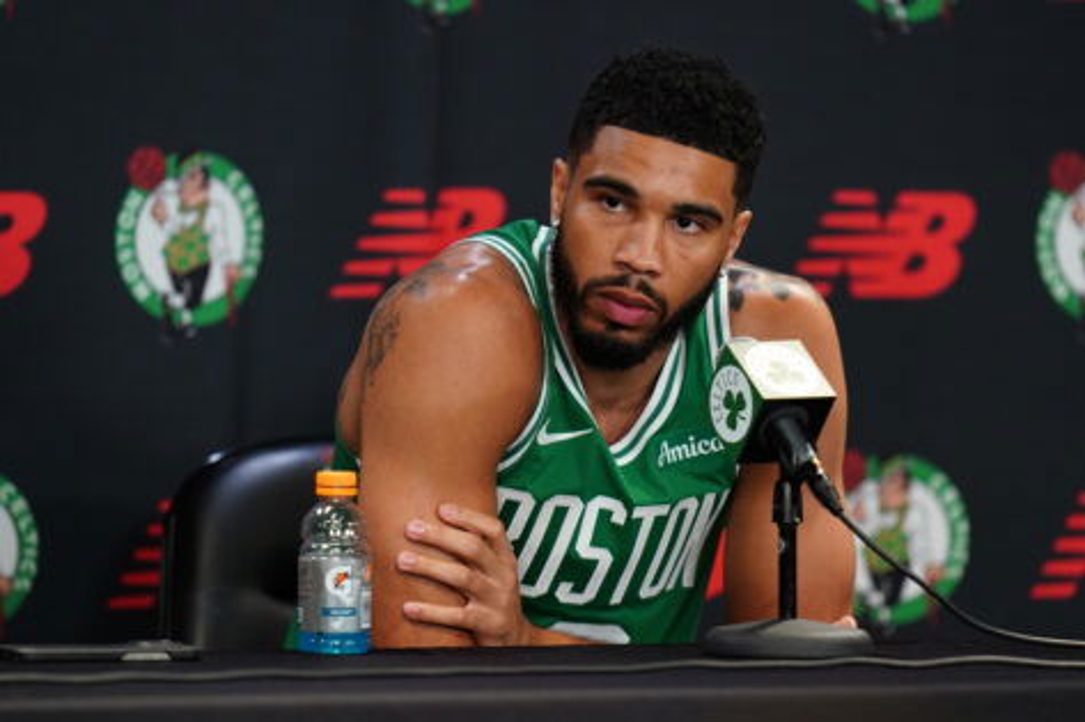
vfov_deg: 3.4
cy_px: 361
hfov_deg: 5.2
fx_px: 12051
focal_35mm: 400
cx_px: 542
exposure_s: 1/320
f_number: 3.2
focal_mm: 400
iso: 2500
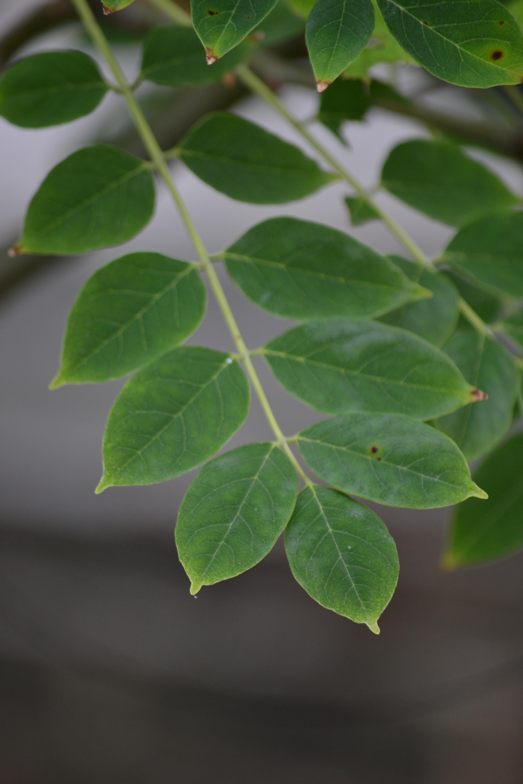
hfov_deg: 4.6
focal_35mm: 300
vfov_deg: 6.9
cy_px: 392
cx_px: 262
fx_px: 6537
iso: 400
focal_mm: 200
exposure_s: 1/200
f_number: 5.6
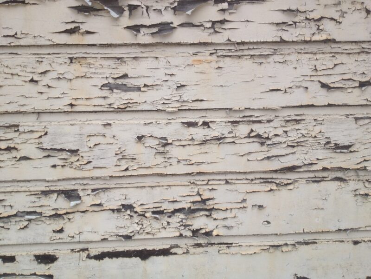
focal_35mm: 35
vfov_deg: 40.7
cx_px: 186
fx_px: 375
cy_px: 140
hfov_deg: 52.6
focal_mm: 4.28
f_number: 2.4
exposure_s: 1/717
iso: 50
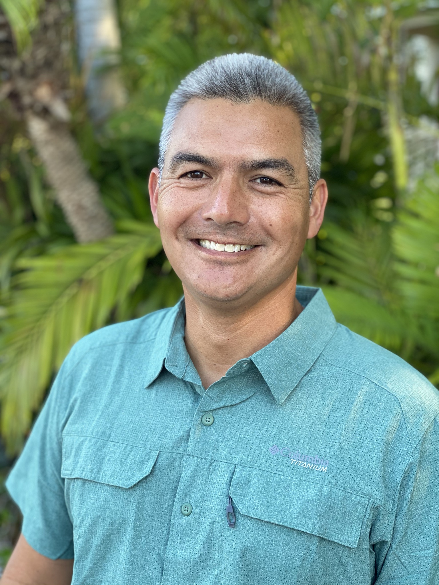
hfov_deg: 28.0
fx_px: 879
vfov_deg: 36.8
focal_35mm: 52
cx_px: 220
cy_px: 292
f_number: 2
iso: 50
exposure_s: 1/122
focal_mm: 6
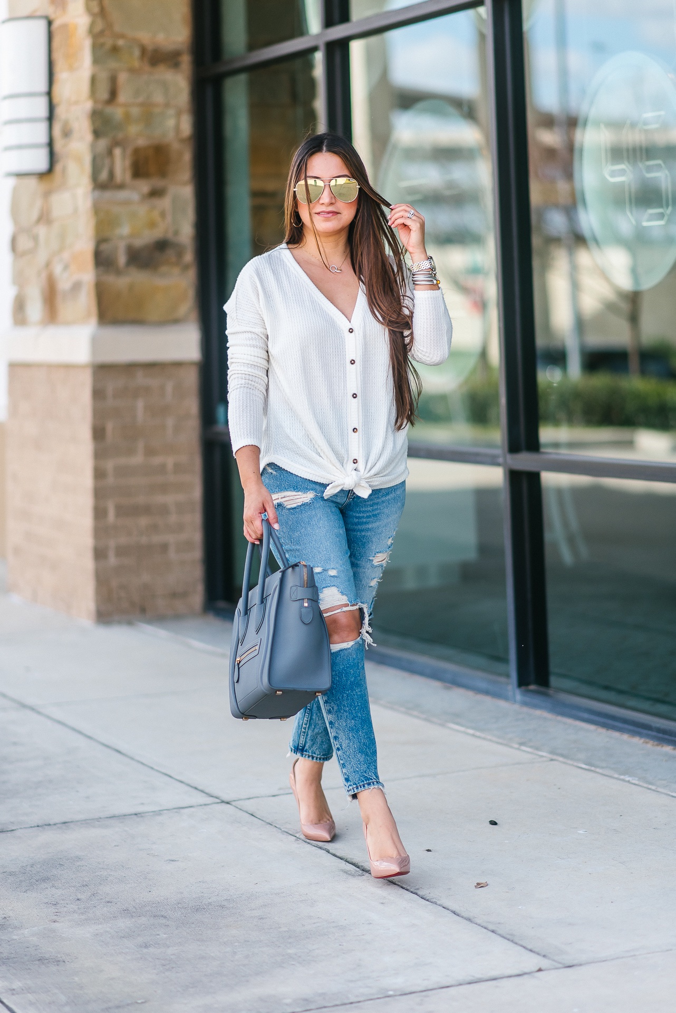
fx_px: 2391
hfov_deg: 16.1
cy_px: 506
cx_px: 338
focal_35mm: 85
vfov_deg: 23.9
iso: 250
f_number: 1.8
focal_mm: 85
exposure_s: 1/2000
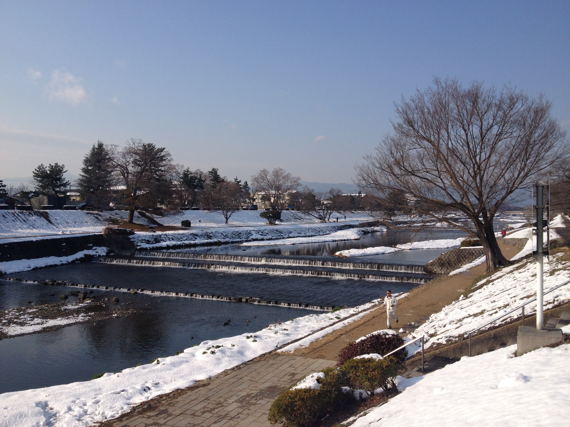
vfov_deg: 40.7
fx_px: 576
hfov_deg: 52.6
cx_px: 285
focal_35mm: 35
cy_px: 214
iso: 50
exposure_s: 1/2404
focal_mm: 4.28
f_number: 2.4
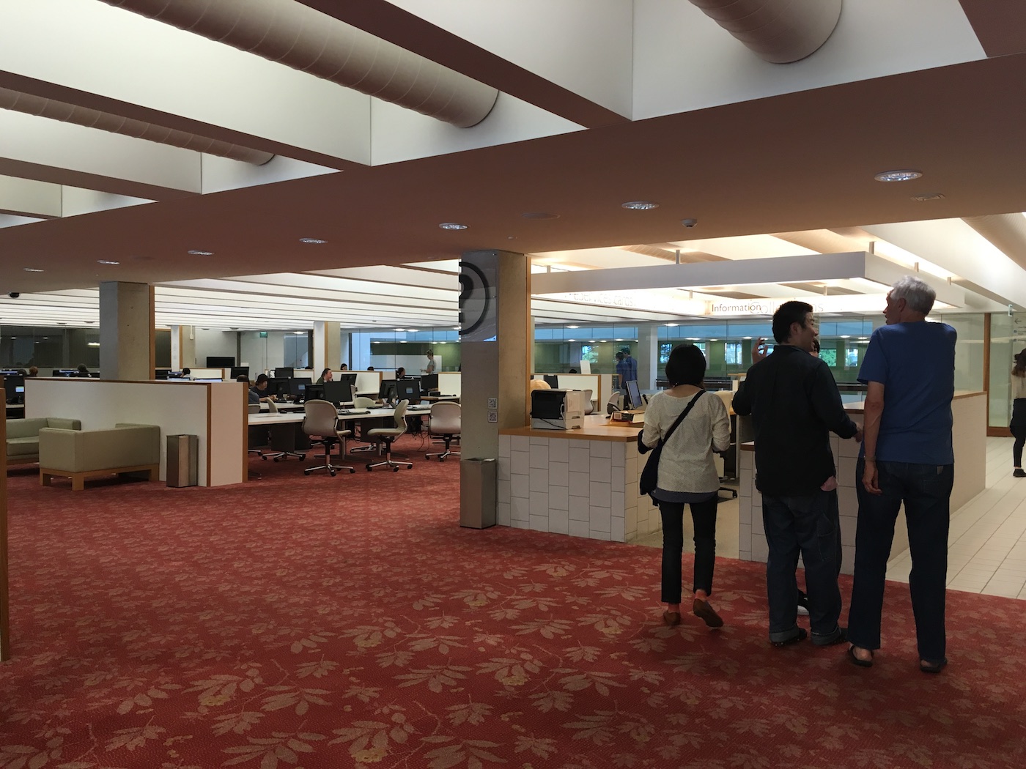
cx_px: 513
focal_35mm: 29
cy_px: 384
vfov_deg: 48.2
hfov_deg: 61.7
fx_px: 860
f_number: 2.2
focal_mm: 4.15
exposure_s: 1/33
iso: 40
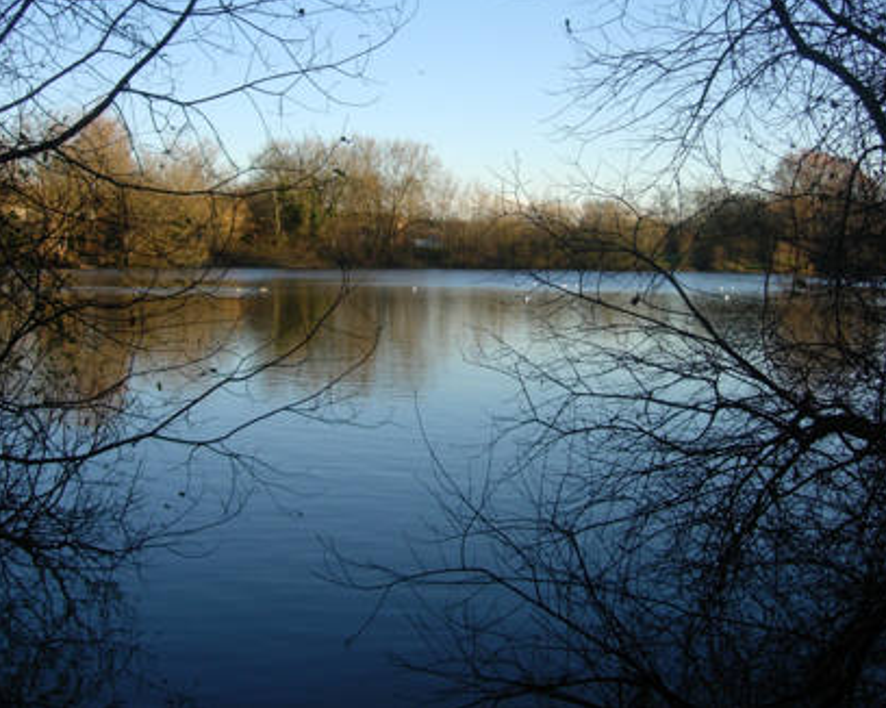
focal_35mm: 47
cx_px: 485
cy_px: 291
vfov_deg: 32.0
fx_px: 1232
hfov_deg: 39.5
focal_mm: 7.8
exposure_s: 1/683
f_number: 2.8
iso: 64
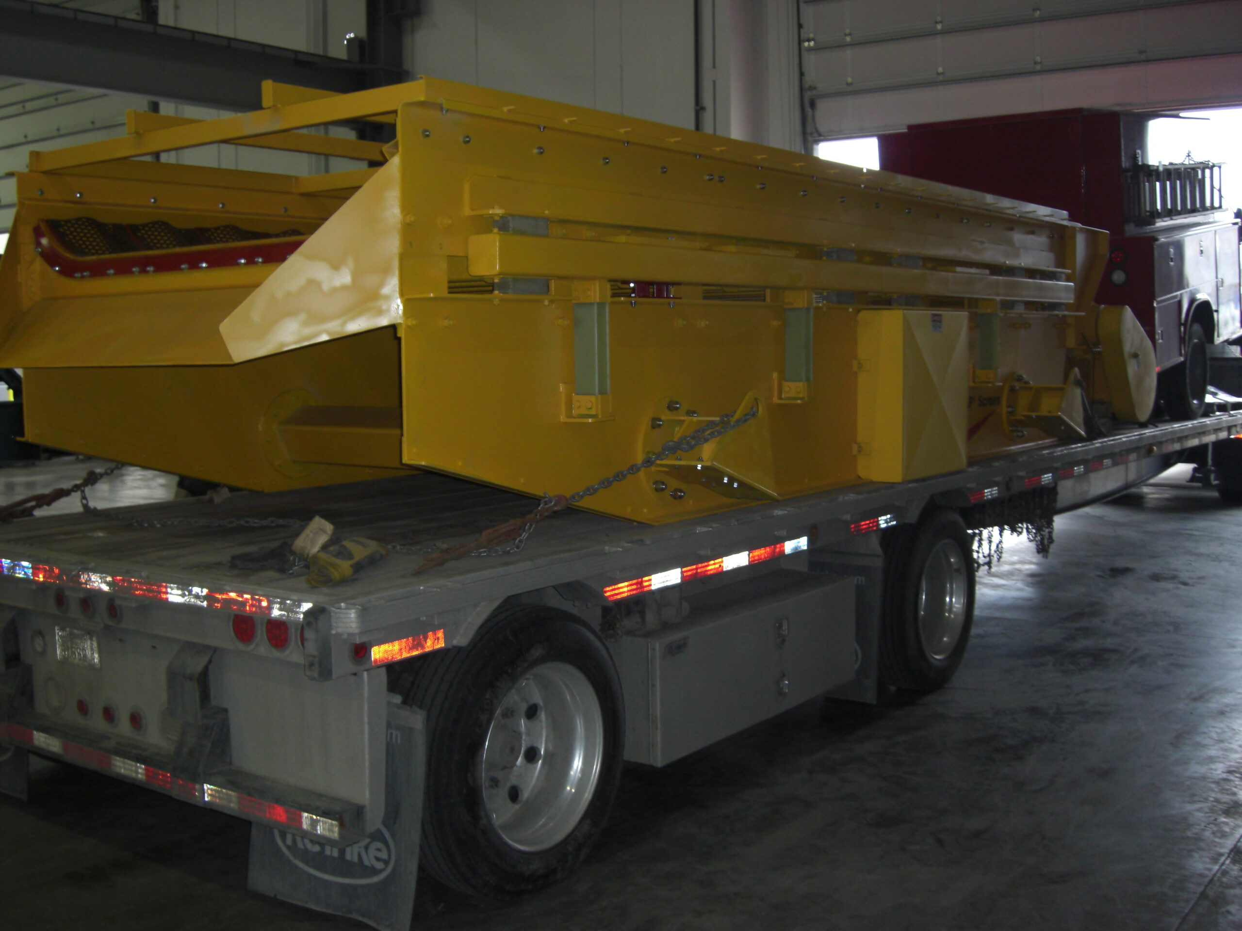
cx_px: 621
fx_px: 1363
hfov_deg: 49.0
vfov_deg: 37.7
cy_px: 466
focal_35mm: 38
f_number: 2.8
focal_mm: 7.9
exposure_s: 1/60
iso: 200
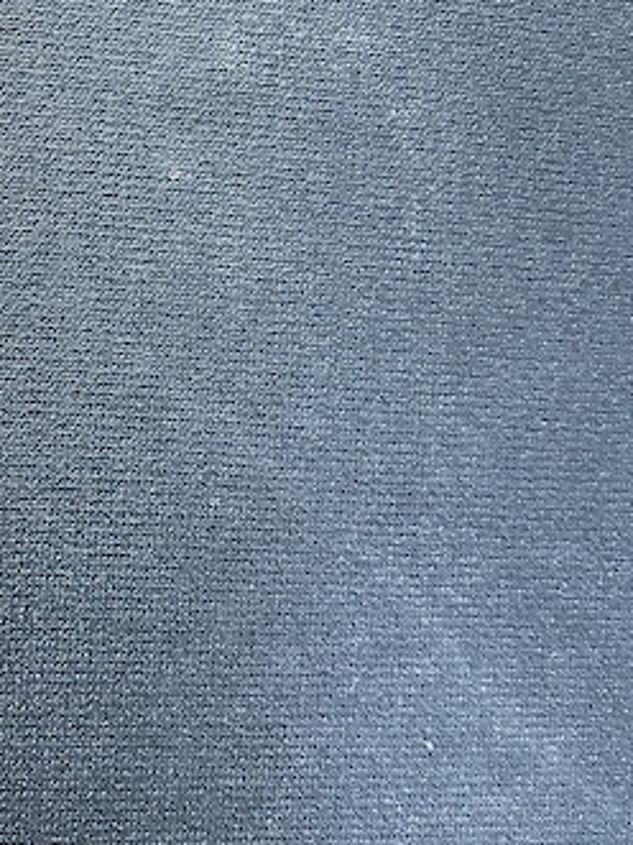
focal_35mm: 58
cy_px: 112
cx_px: -15
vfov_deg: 31.9
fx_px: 1415
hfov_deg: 24.0
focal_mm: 6.86
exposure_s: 1/60
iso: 800
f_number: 1.78
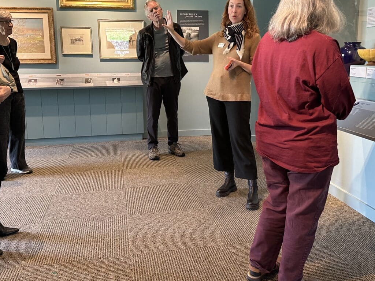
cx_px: 196
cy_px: 118
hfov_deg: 51.3
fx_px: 390
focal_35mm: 36
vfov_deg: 39.5
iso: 250
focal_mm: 6.86
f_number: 1.78
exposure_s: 1/60
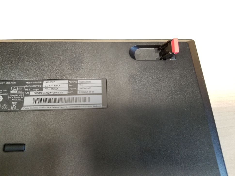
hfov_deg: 67.3
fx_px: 177
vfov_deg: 53.1
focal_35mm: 26
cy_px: 88
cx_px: 118
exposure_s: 1/33
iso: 250
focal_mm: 4.25
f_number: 1.7
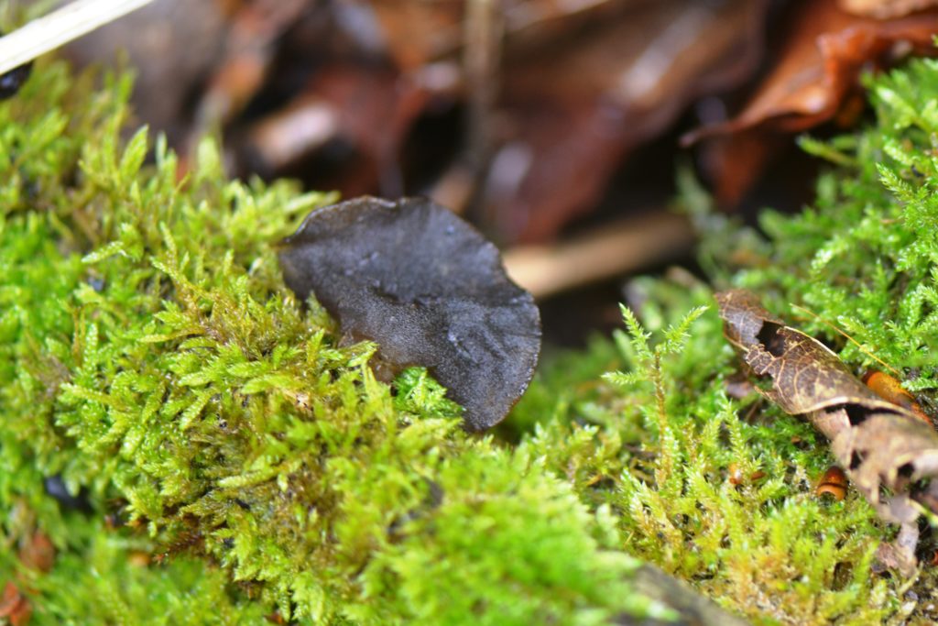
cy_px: 313
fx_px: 4104
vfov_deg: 8.7
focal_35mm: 158
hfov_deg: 13.0
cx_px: 469
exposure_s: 1/100
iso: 400
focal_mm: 105
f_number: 3
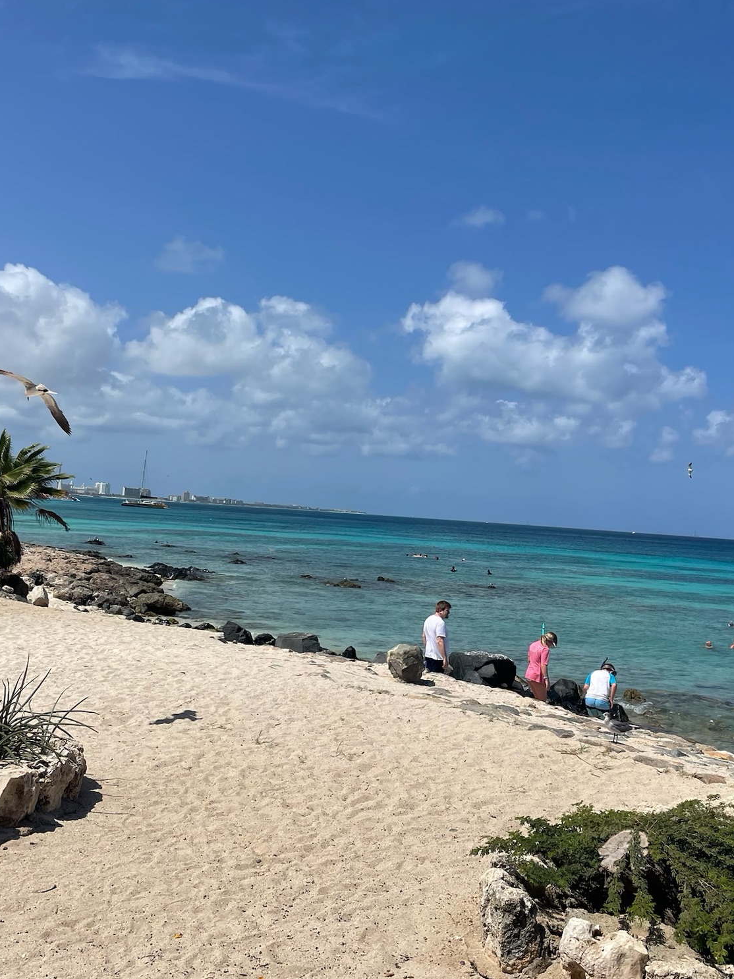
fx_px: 990
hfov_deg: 40.6
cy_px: 492
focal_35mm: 35
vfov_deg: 52.6
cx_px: 430
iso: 32
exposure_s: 1/7813
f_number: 1.6
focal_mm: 4.2
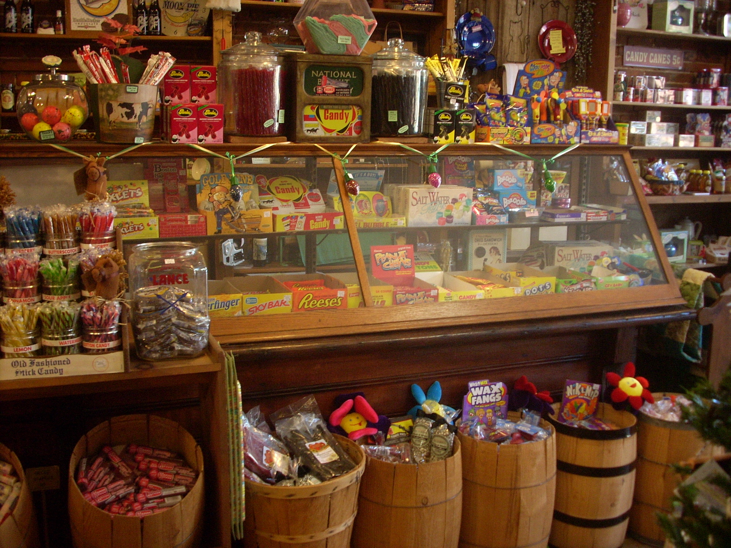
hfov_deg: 50.1
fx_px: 781
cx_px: 366
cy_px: 274
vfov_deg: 38.7
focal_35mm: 37
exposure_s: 1/18.7
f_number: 2.8
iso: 200
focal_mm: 6.2
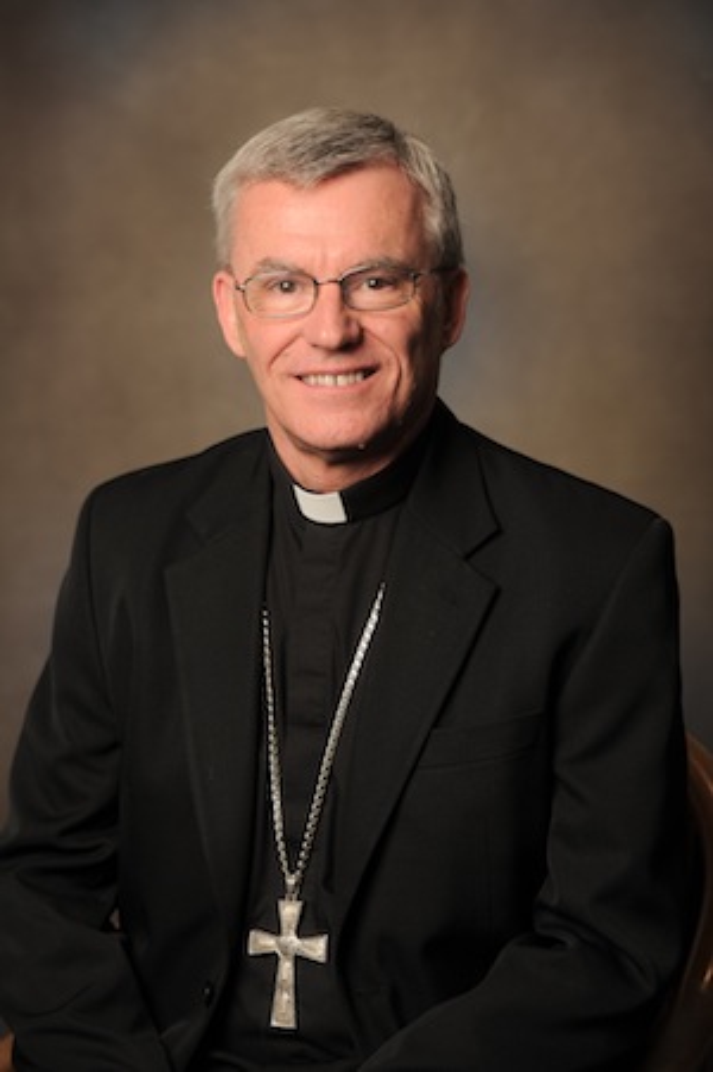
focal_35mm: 135
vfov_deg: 15.2
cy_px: 536
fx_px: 4016
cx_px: 356
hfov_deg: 10.1
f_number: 5.6
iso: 200
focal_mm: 135
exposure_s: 1/160
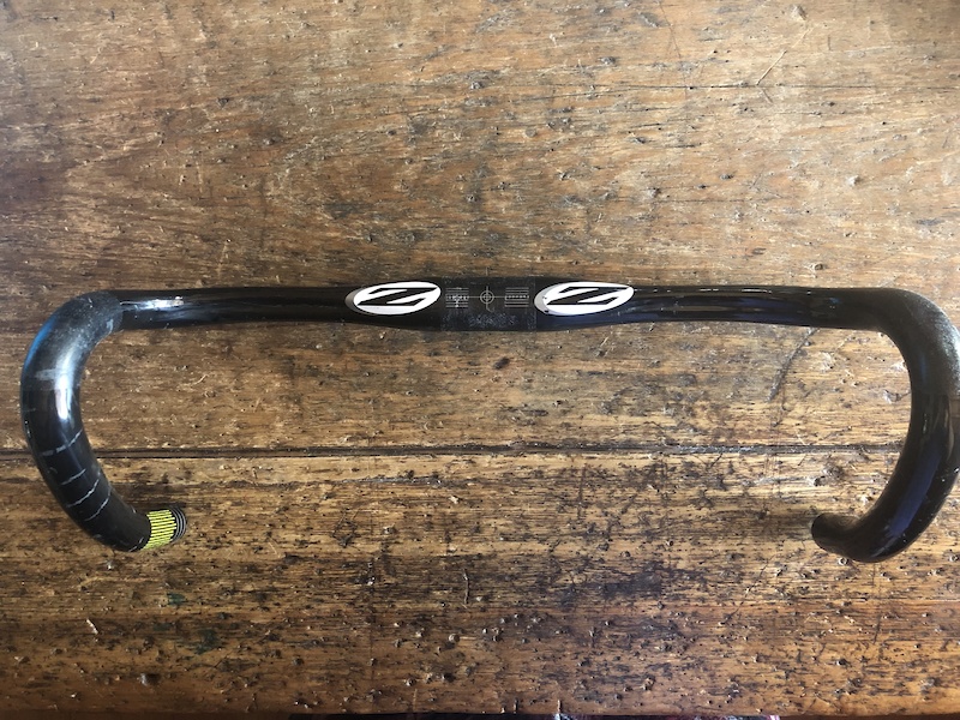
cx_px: 480
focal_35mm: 28
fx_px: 777
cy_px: 360
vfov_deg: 49.7
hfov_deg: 63.4
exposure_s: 1/11
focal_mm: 3.99
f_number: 1.8
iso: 100
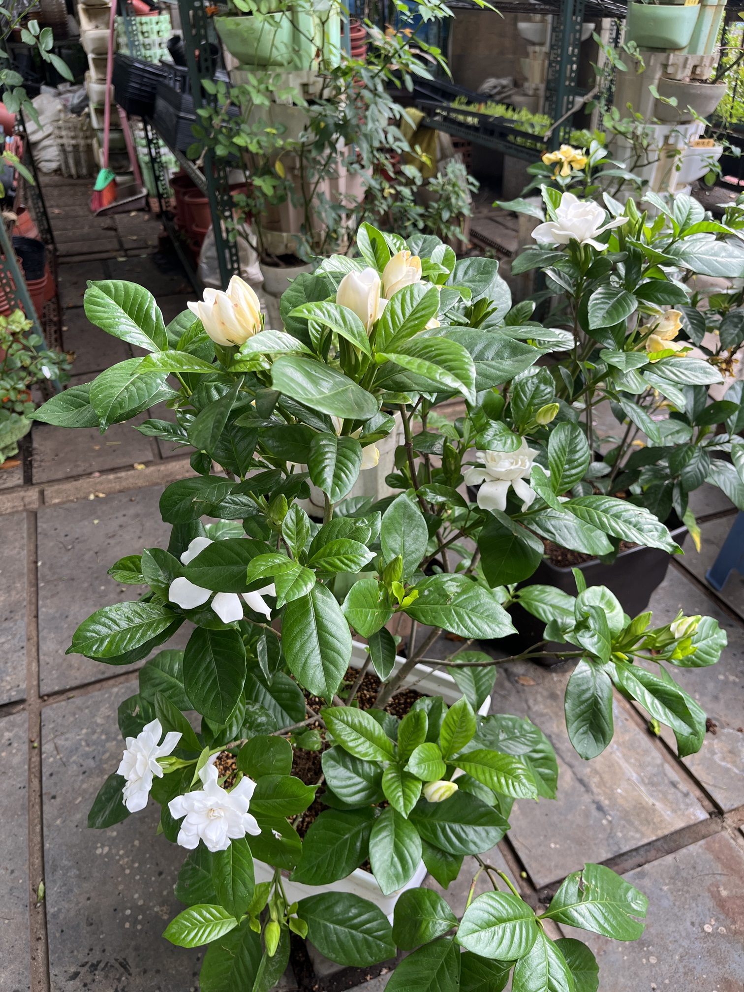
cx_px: 372
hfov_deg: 53.1
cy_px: 496
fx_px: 745
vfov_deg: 67.3
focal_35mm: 26
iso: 50
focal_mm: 5.1
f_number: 1.6
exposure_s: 1/134
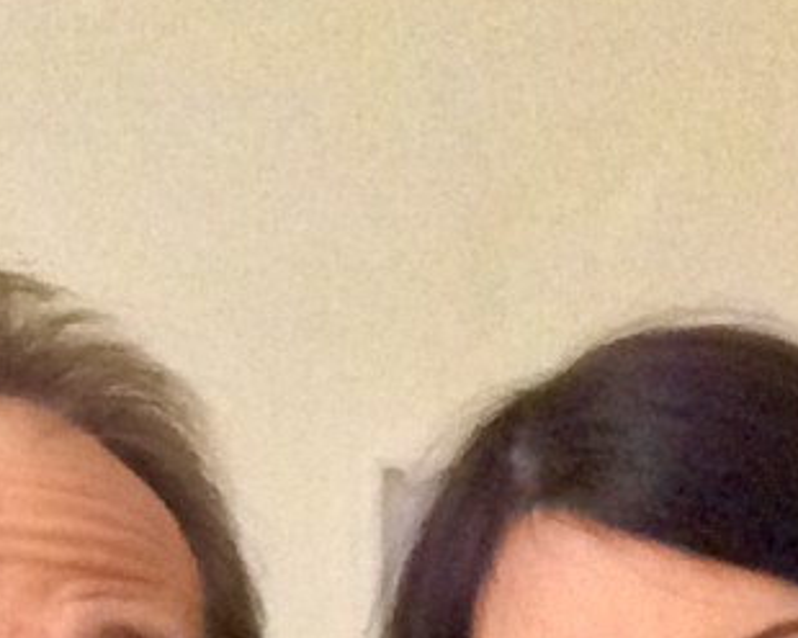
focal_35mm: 100
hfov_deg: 19.1
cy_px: 890
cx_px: 288
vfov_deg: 14.6
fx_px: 2362
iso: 1000
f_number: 2.4
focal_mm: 2.15
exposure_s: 1/15
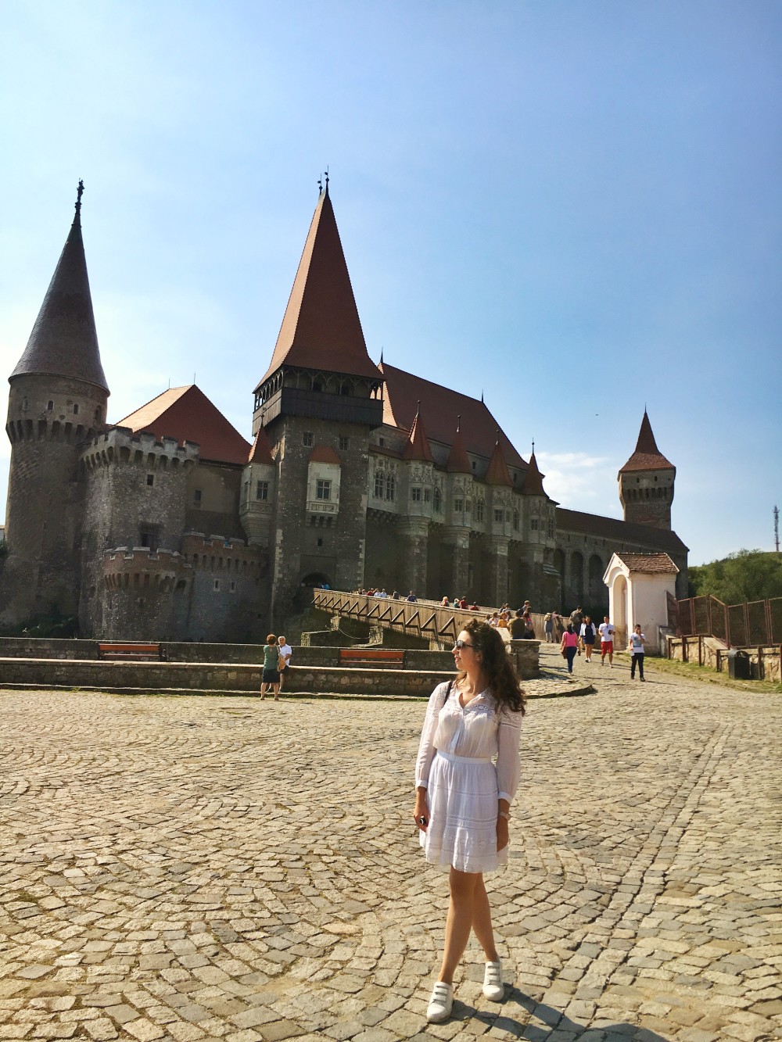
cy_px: 521
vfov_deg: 61.7
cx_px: 391
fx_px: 873
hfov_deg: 48.2
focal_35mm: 29
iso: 25
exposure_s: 1/3205
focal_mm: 4.15
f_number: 2.2
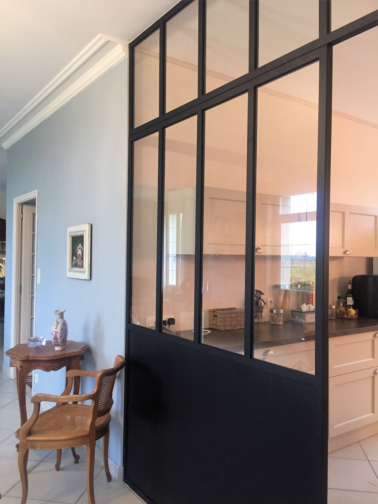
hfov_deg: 48.2
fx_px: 422
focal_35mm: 29
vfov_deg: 61.7
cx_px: 189
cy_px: 252
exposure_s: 1/33
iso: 250
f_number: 2.2
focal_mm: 4.15
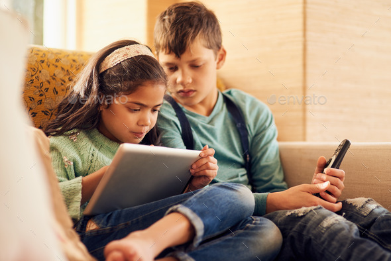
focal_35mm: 85
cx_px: 196
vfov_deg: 16.1
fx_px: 924
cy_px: 130
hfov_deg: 23.9
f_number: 2
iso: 100
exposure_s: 1/250
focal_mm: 85
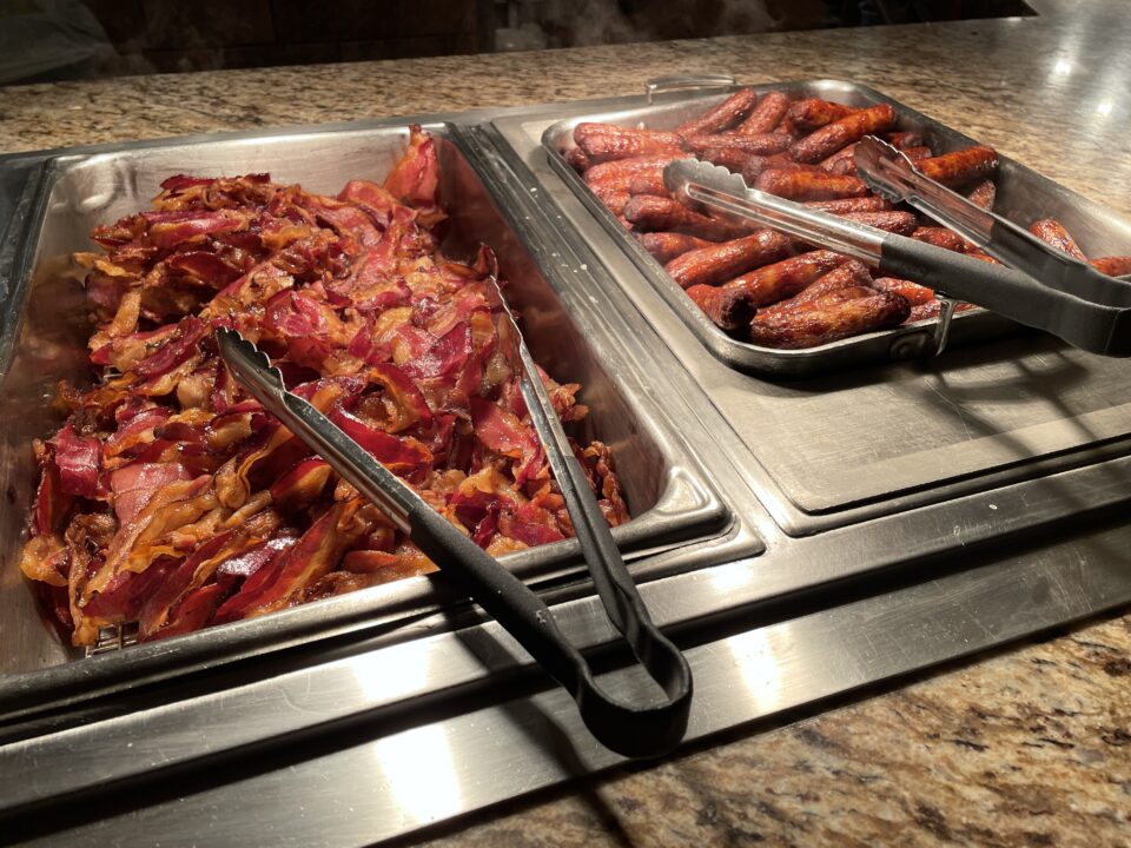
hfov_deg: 67.3
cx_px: 566
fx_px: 849
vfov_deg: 53.1
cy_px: 424
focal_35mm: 26
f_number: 1.6
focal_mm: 4.2
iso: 64
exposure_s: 1/120
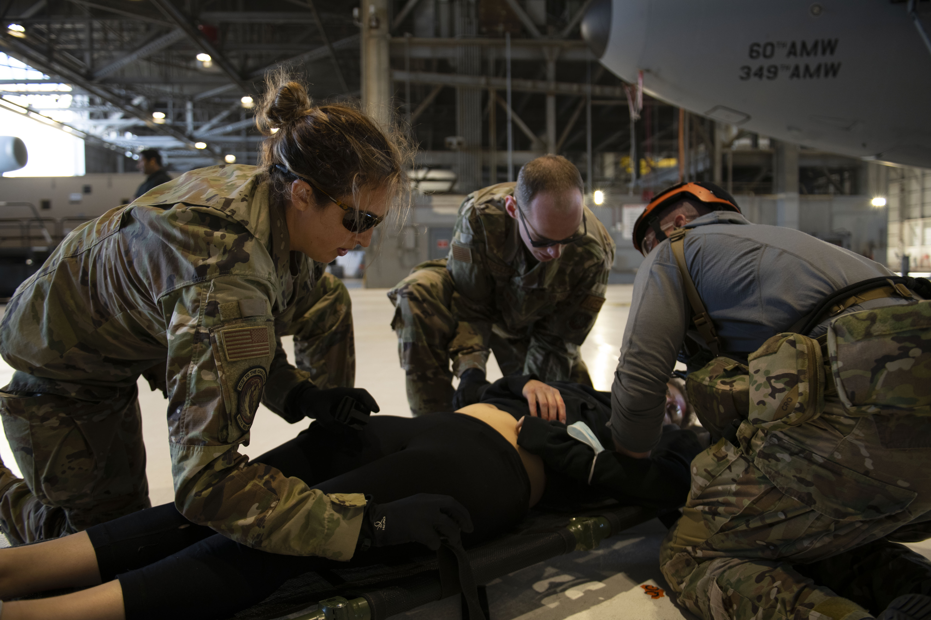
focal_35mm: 26
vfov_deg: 49.6
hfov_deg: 69.4
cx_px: 466
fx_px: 672
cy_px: 310
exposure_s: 1/250
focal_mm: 26
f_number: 3.2
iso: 640
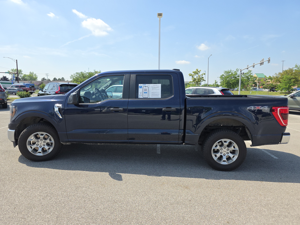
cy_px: 112
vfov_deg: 58.9
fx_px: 199
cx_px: 150
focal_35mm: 23
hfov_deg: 73.9
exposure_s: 1/3972
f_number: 1.7
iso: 80
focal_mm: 6.3
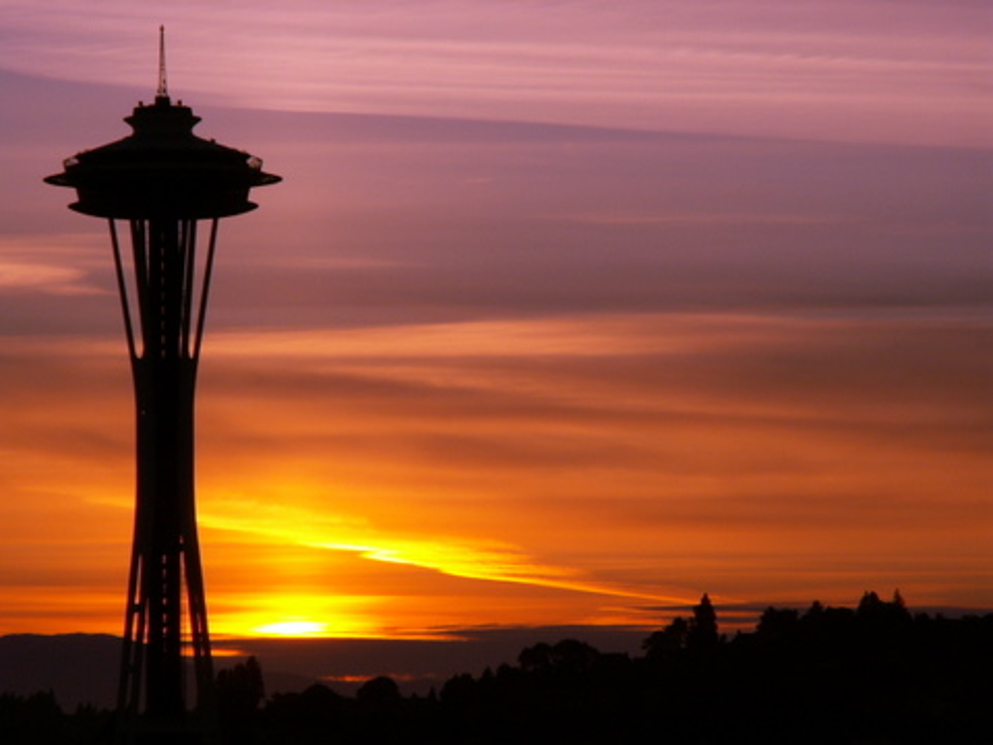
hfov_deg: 9.2
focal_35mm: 215
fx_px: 6168
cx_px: 496
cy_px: 372
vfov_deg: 6.9
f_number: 8
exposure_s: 1/200
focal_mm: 35.13
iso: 50
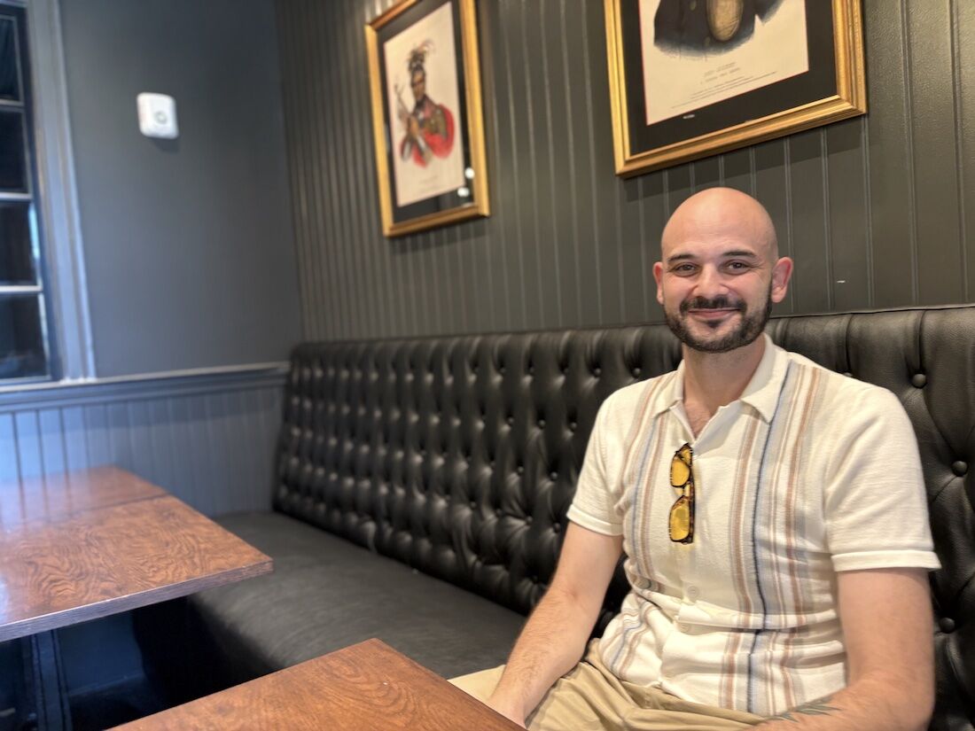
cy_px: 366
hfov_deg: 67.3
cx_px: 488
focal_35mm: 26
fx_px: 732
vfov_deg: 53.1
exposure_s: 1/60
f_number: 1.6
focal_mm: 5.96
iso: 160
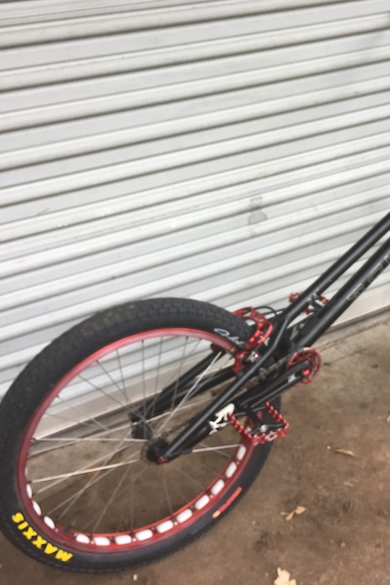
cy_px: 288
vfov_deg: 47.4
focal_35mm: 41
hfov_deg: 32.0
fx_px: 667
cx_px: 292
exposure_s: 1/60
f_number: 2.2
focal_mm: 4.15
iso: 32
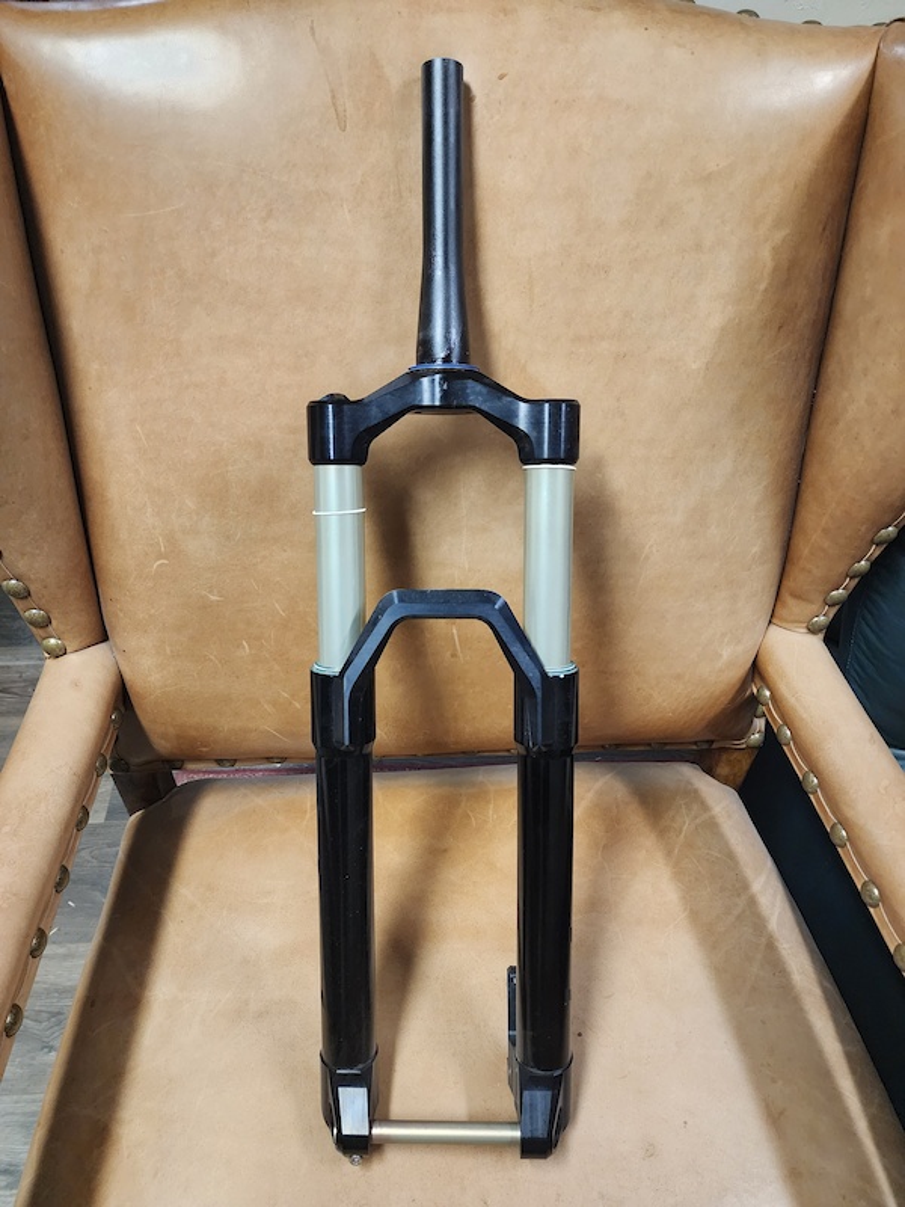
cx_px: 452
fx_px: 802
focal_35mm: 23
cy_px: 604
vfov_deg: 73.9
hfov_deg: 58.9
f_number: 1.8
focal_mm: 6.4
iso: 1000
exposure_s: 1/120
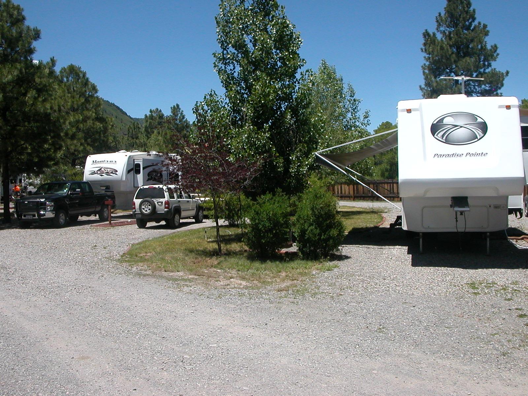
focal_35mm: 37
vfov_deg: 38.7
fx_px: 564
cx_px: 264
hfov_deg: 50.1
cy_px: 198
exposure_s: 1/742
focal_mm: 5.6
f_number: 4.5
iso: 100
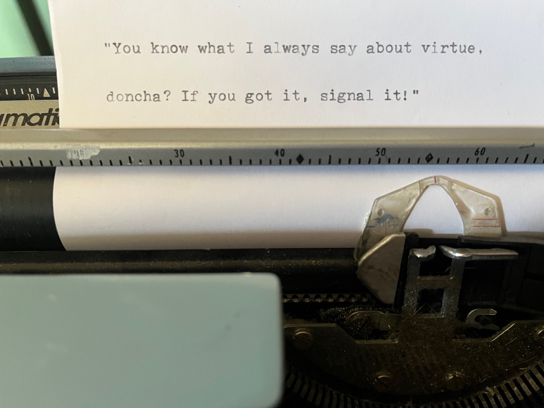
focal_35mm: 26
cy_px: 204
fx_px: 409
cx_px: 272
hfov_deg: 67.3
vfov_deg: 53.1
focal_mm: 5.1
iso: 500
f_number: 1.6
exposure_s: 1/46
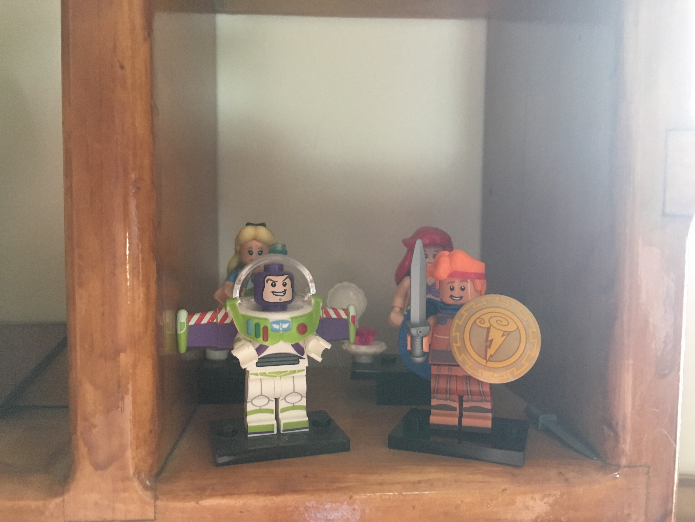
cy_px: 261
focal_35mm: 29
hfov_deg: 61.7
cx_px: 348
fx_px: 582
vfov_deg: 48.2
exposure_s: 1/20
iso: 200
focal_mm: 4.15
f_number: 2.2
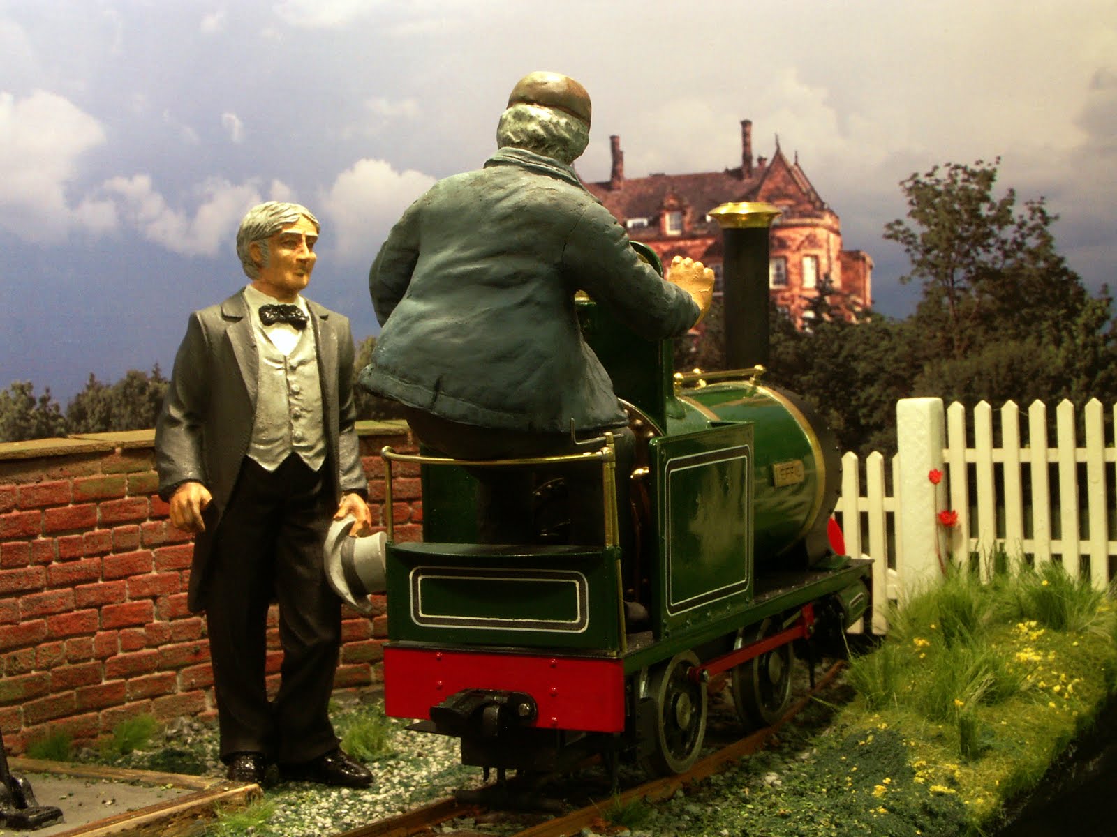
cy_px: 418
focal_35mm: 75
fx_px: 2420
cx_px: 558
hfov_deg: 26.0
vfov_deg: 19.6
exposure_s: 1/5
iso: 100
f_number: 11
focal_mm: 18.72
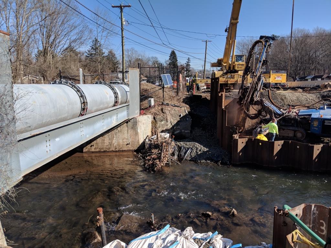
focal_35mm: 27
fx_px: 258
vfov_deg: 51.4
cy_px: 124
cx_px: 166
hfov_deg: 65.3
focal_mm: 4.44
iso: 54
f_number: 1.8
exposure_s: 1/3344
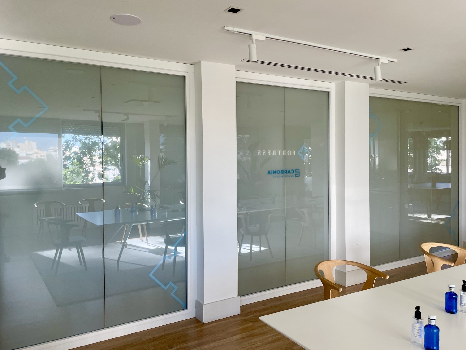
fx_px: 363
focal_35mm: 27
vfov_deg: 51.4
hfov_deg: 65.3
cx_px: 233
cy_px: 173
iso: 80
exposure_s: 1/121
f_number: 1.6
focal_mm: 4.2
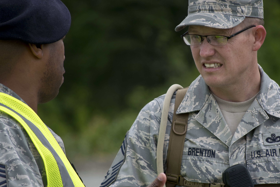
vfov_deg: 3.1
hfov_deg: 4.6
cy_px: 92
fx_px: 3492
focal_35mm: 449
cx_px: 189
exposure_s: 1/640
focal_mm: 200
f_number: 6.3
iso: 200
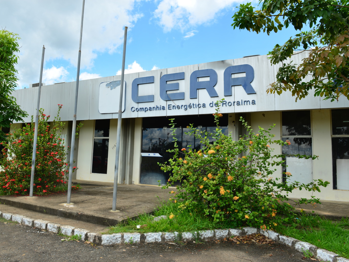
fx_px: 262
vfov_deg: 53.1
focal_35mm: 26
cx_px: 154
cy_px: 131
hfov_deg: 67.1
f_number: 9
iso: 125
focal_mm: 24
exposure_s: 1/125
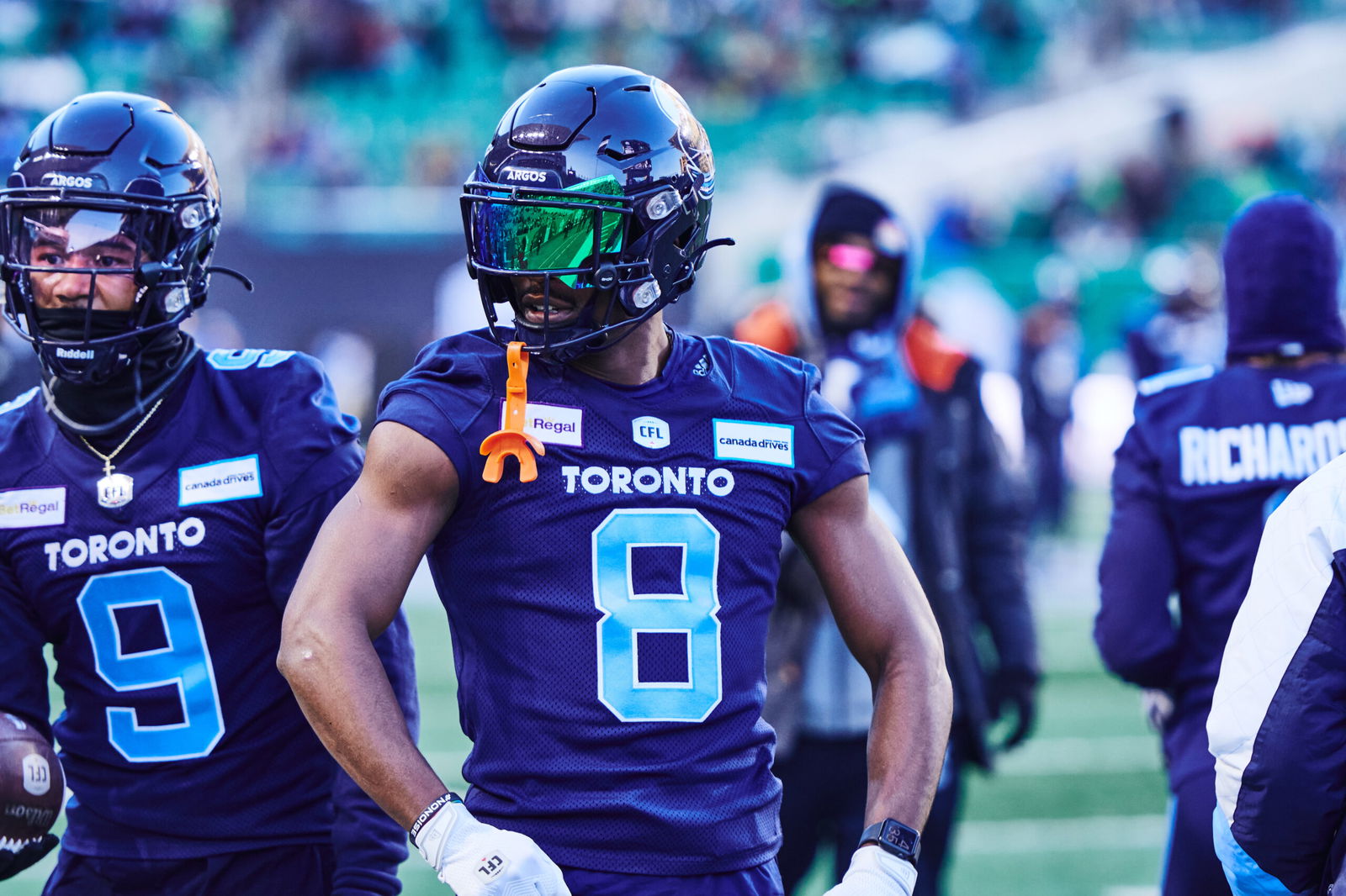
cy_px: 448
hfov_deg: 8.1
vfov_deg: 5.4
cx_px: 673
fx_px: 9532
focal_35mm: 255
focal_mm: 170
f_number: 2.8
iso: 800
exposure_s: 1/800
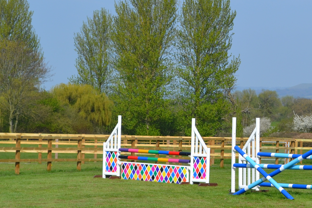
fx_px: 1491
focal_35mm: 172
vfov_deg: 8.0
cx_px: 340
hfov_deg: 11.8
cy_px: 102
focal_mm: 48
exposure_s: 1/250
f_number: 8
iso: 100
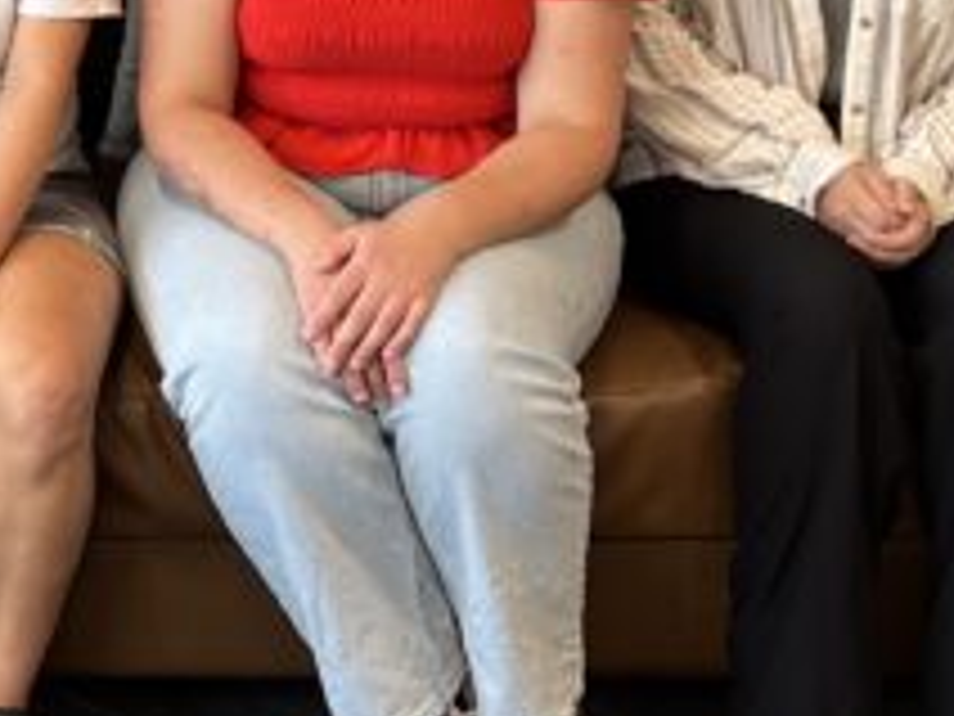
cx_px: -90
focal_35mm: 94
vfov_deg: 15.1
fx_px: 2591
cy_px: -158
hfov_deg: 20.0
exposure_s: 1/60
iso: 80
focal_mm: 5.7
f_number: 1.5
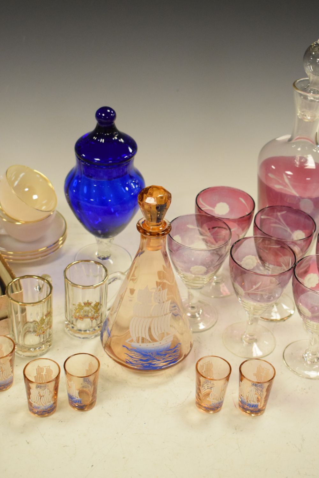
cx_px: 160
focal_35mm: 57
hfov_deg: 23.8
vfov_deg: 35.1
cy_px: 239
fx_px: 758
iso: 3200
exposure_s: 1/125
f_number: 5.6
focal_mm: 38
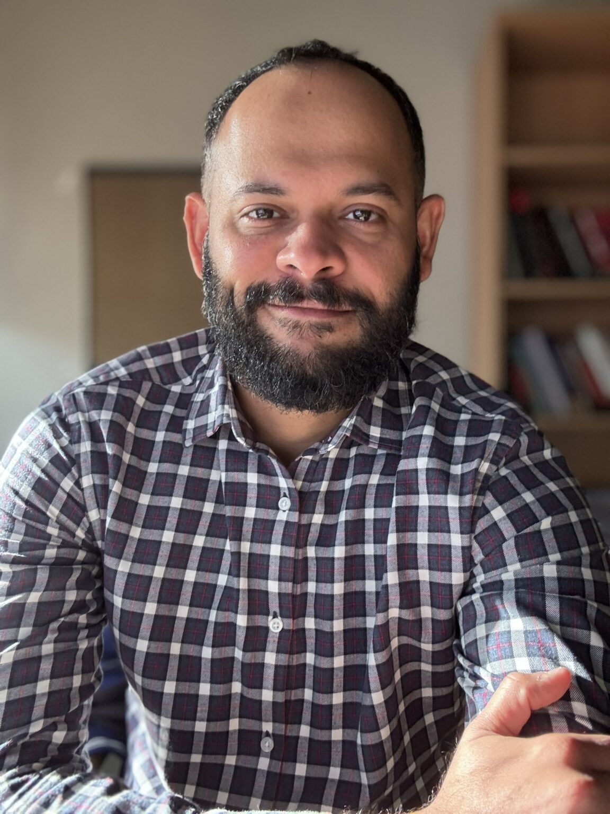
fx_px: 705
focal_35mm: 30
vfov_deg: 60.0
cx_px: 305
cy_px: 407
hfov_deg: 46.8
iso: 200
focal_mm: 2.69
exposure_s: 1/60
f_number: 1.9
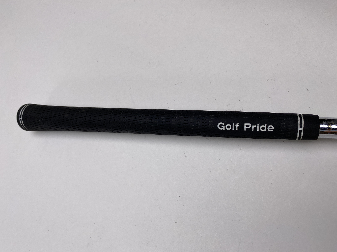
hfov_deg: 67.3
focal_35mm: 26
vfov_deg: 53.1
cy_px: 126
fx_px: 253
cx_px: 168
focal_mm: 4.25
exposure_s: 1/529
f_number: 1.8
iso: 32
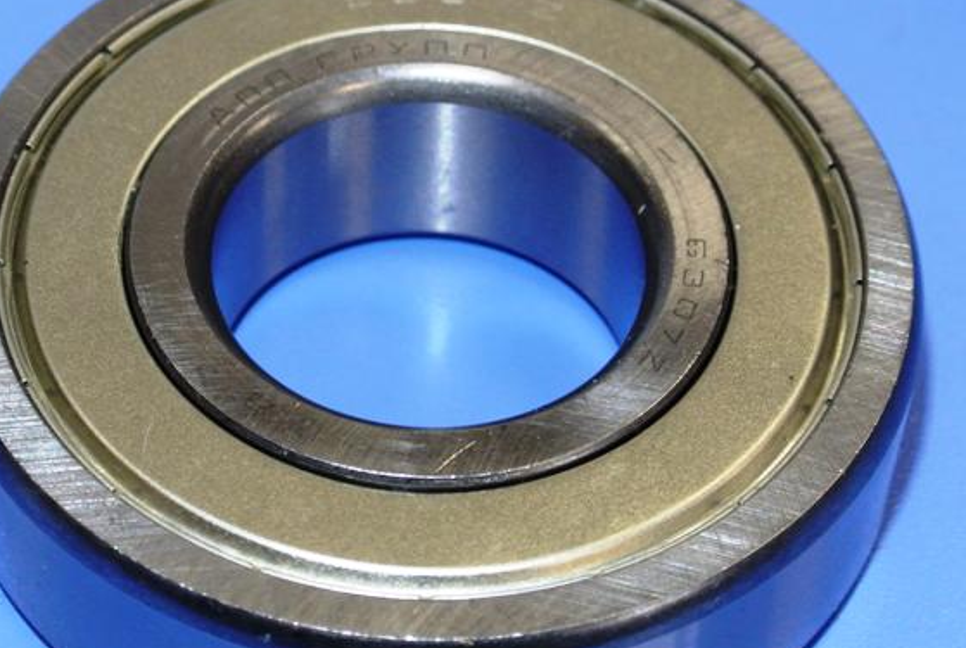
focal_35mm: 126
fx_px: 3387
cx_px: 404
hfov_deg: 16.2
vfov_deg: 10.9
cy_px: 348
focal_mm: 30
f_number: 5.6
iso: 560
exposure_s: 1/60
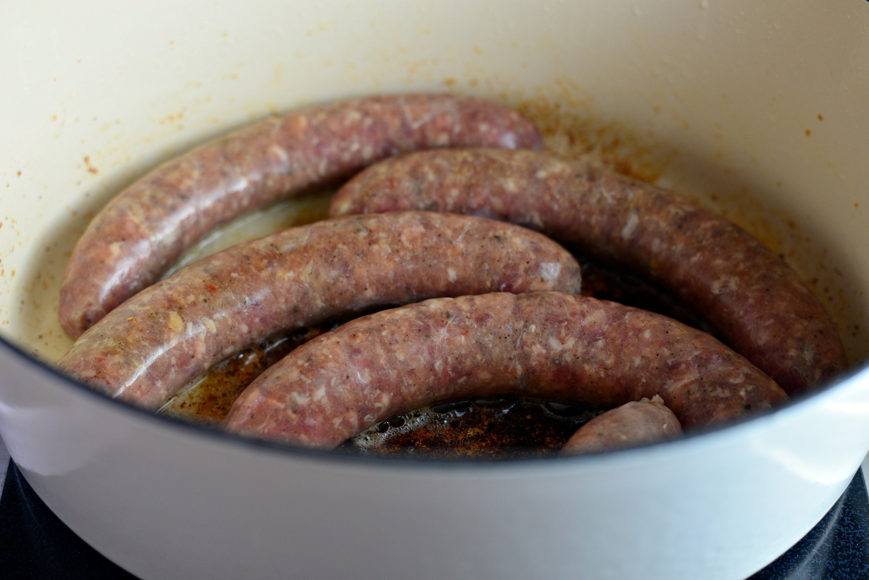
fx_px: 1207
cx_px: 434
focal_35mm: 50
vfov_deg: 27.0
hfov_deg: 39.6
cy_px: 290
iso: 720
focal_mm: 50
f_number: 3.5
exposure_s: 1/100
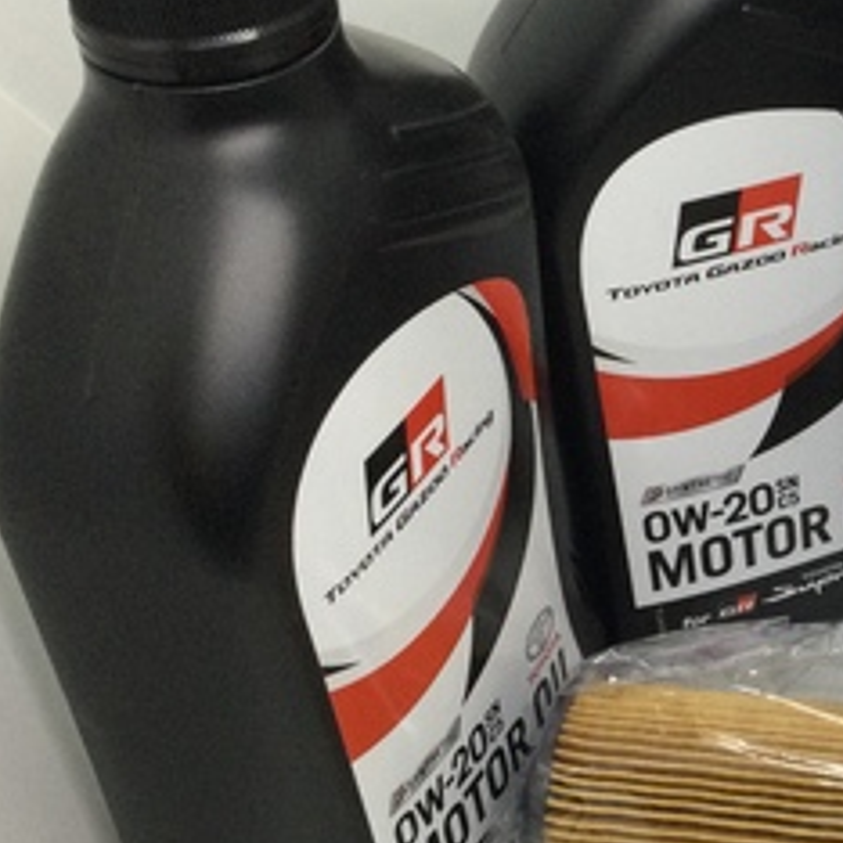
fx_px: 2066
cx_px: 1027
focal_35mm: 75
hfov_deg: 21.3
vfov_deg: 22.9
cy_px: 591
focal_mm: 3.3
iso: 32
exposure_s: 1/30
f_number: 2.4
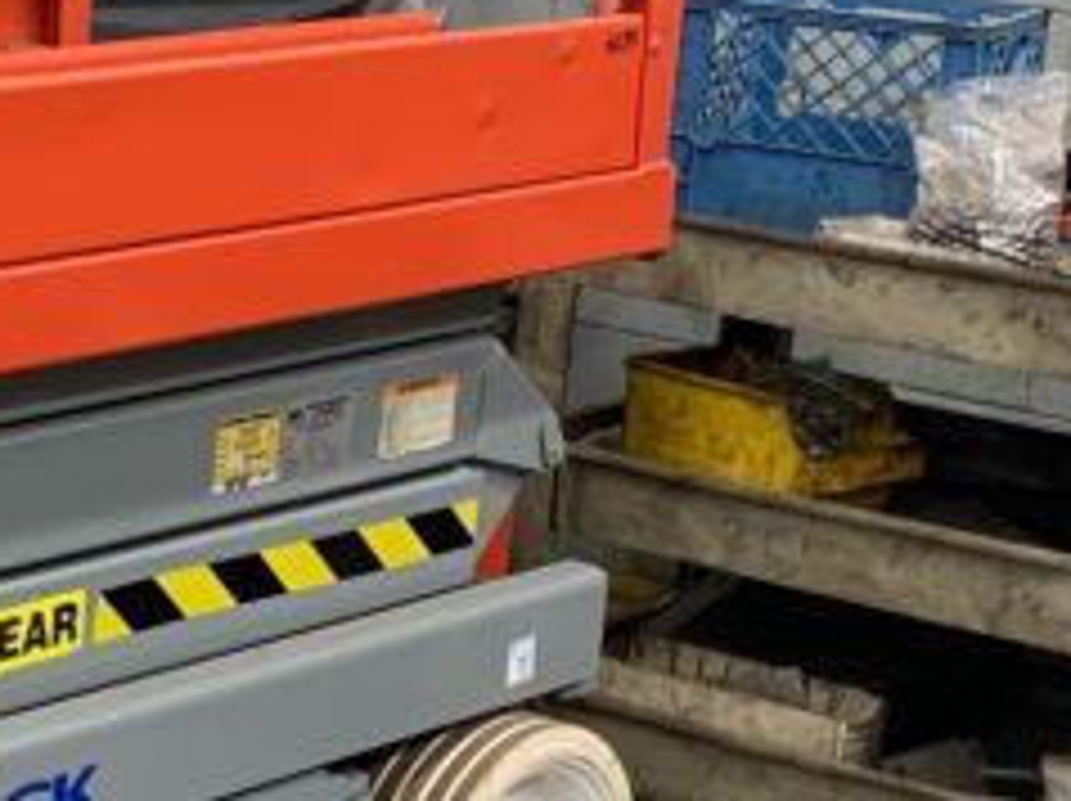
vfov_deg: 13.2
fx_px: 3462
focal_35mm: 112
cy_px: 225
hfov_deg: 16.1
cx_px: -531
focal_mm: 4.25
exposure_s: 1/60
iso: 160
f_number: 1.8
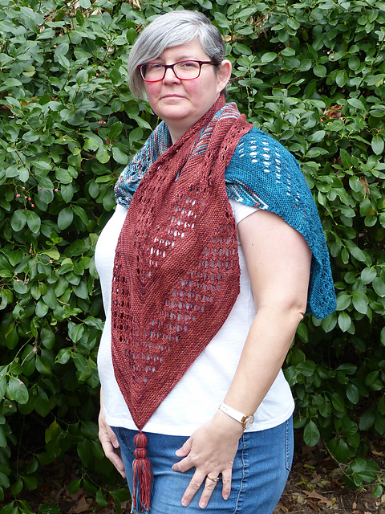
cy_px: 257
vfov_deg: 29.4
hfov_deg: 22.3
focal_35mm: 66
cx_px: 192
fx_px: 979
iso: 100
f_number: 3.5
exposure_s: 1/125
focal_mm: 11.9
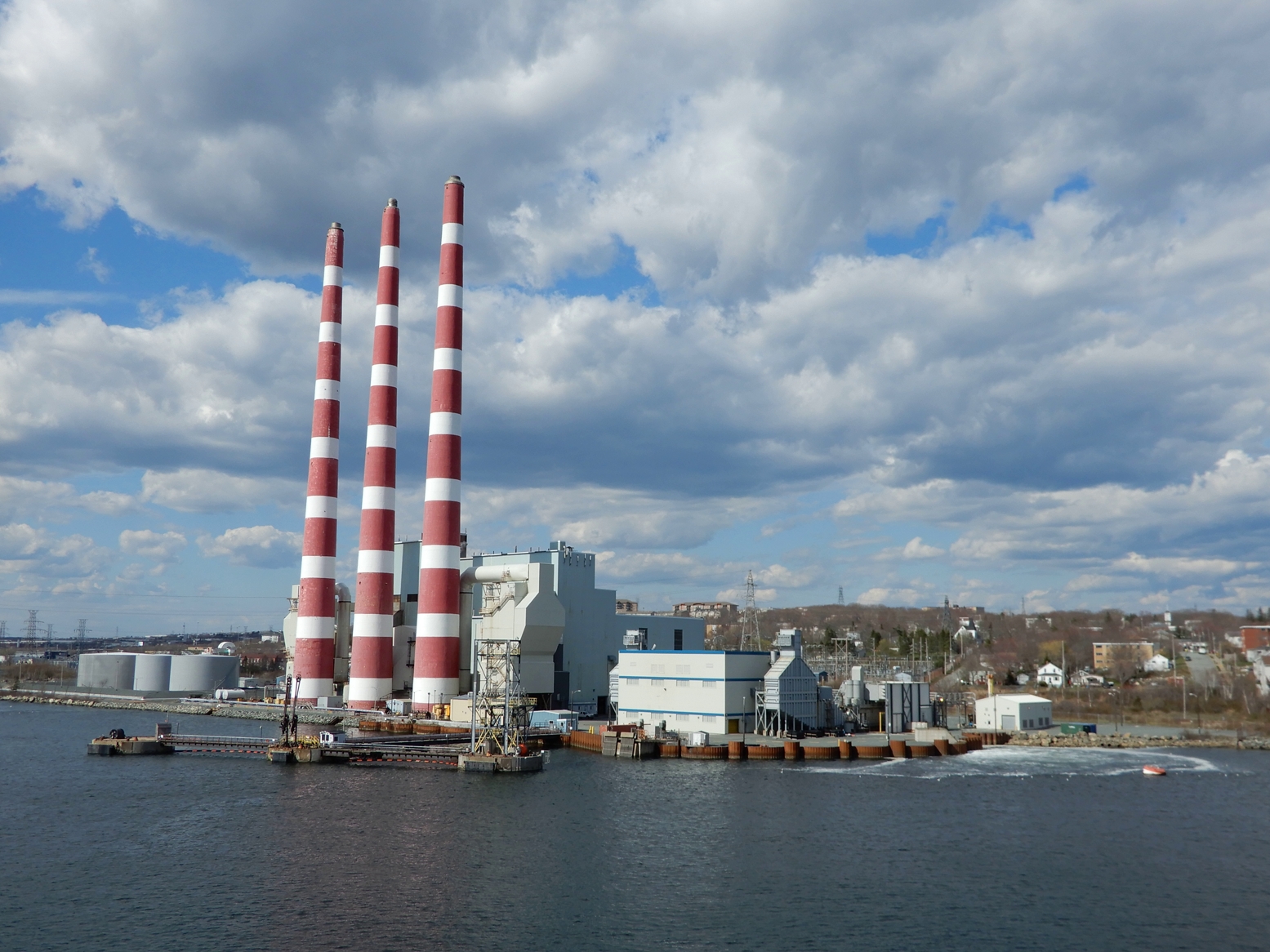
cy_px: 476
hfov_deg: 52.6
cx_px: 635
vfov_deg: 40.7
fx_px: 1284
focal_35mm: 35
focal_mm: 6.2
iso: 80
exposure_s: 1/1600
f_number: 4
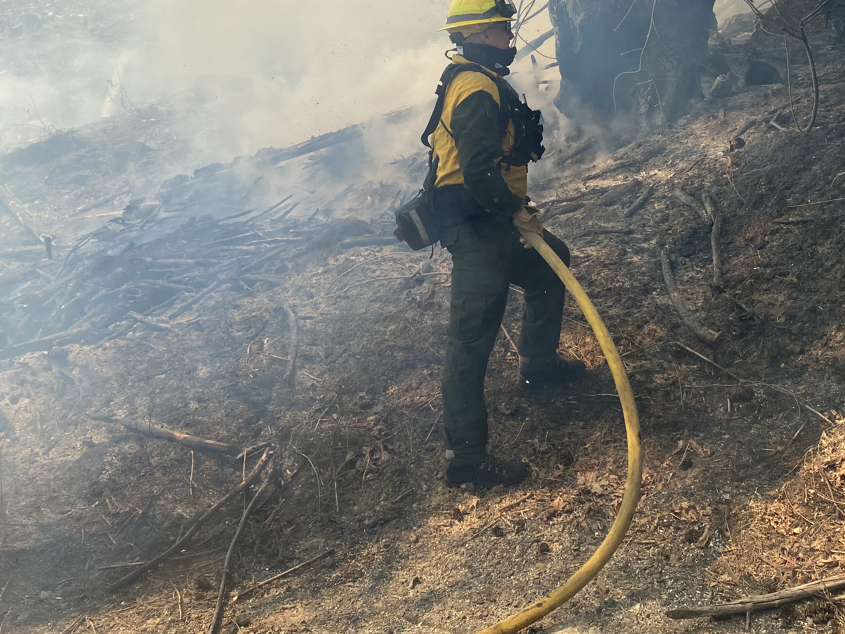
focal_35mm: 40
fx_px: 976
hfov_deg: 46.8
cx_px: 446
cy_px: 230
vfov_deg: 35.7
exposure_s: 1/1727
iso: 32
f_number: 1.8
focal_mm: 4.25
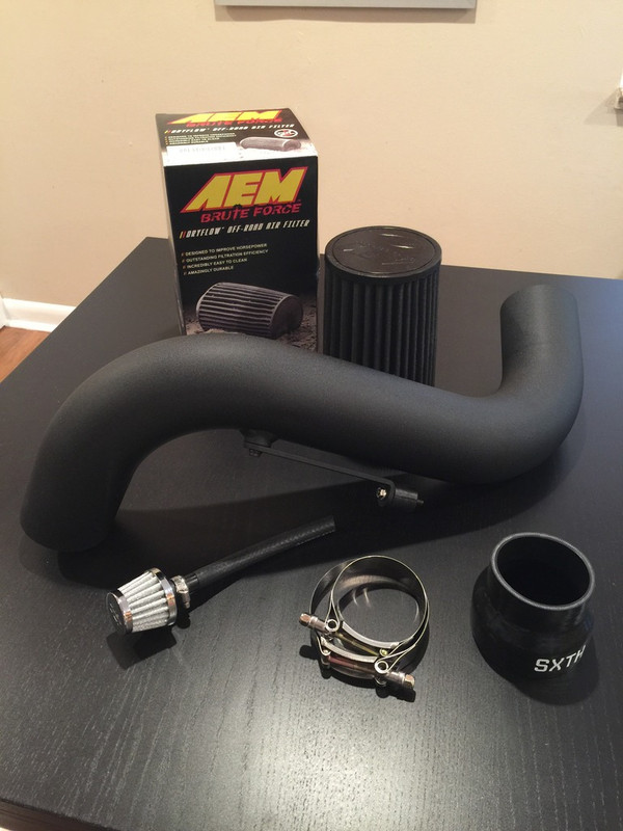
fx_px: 696
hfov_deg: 48.2
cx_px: 312
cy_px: 416
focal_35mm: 29
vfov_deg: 61.7
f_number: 2.2
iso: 64
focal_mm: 4.15
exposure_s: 1/4
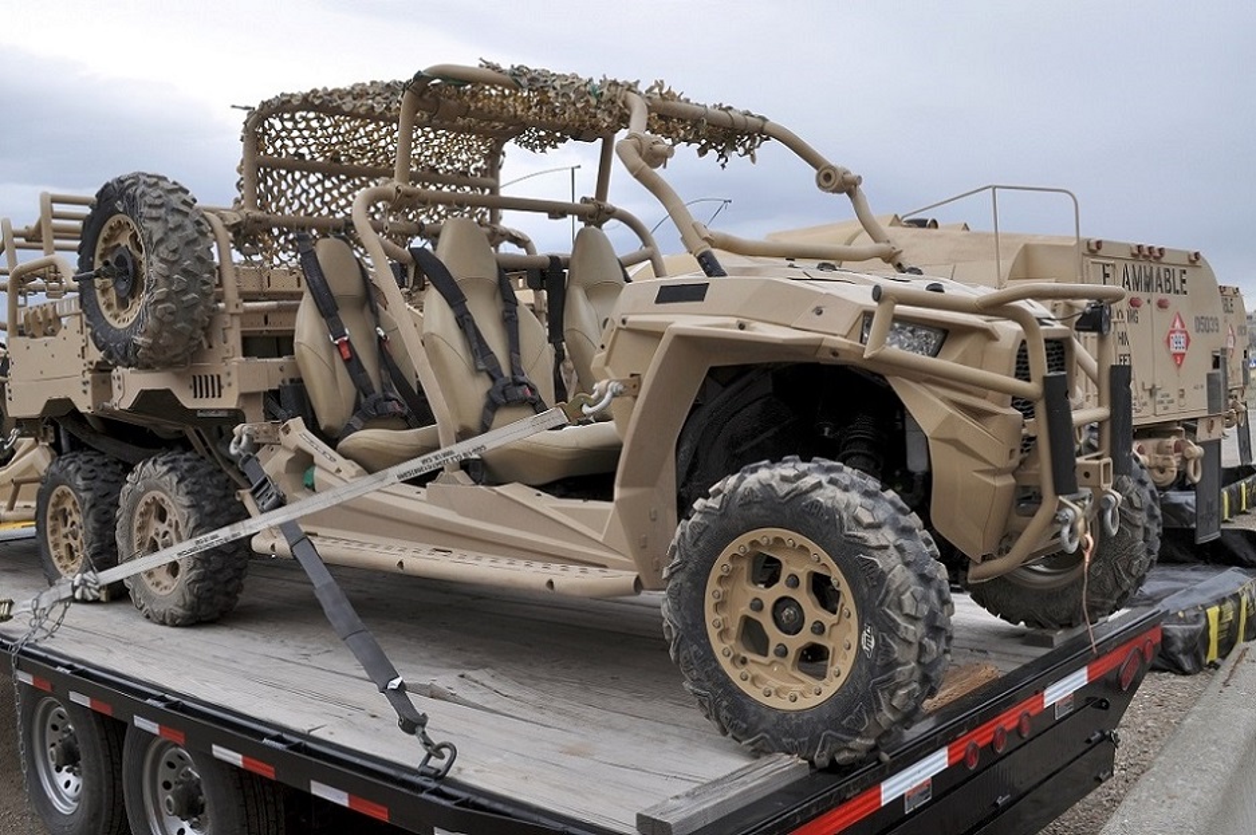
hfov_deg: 57.3
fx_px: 1150
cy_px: 418
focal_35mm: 33
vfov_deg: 39.9
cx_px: 628
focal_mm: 22
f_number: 11
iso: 200
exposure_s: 1/125
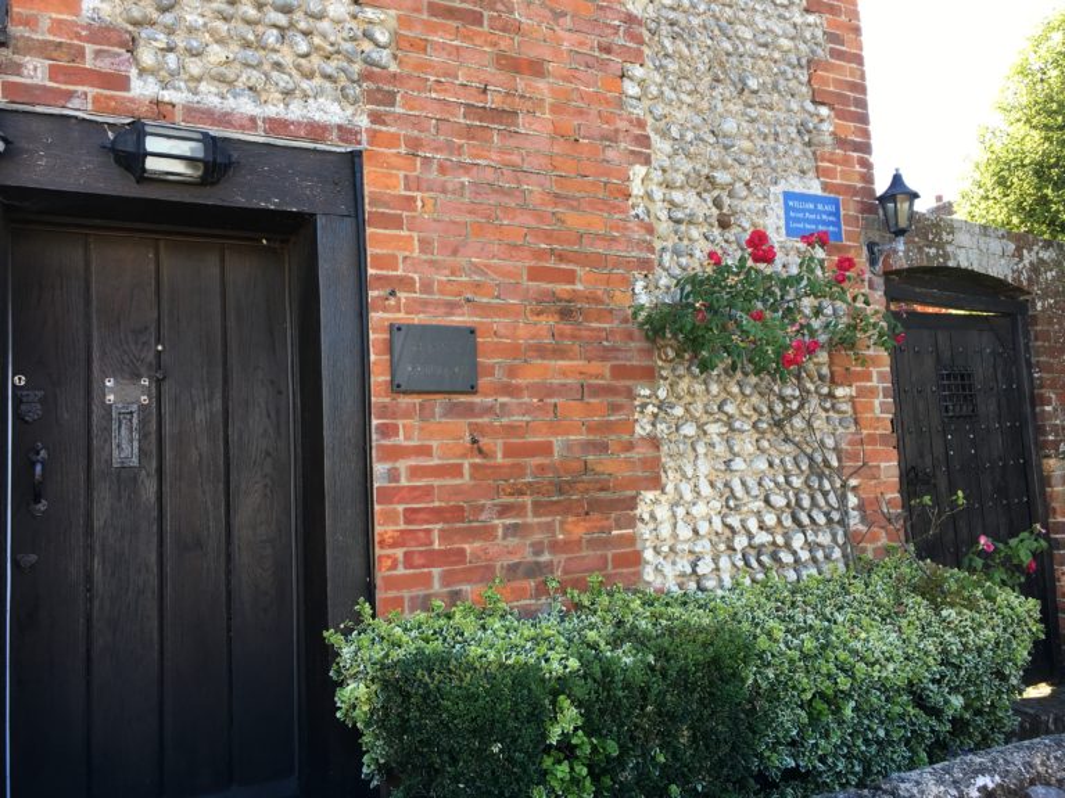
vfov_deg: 48.2
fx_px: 892
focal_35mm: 29
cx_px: 532
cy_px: 399
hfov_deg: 61.7
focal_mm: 4.15
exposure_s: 1/100
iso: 25
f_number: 2.2
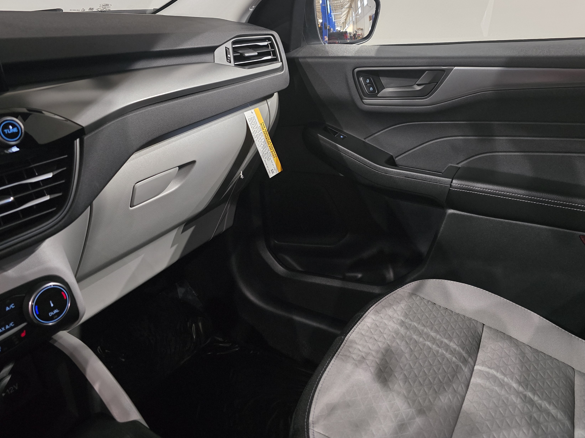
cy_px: 172
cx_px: 313
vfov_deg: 49.4
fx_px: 473
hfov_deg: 63.4
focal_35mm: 28
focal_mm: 6.3
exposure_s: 1/17
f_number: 1.7
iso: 1250
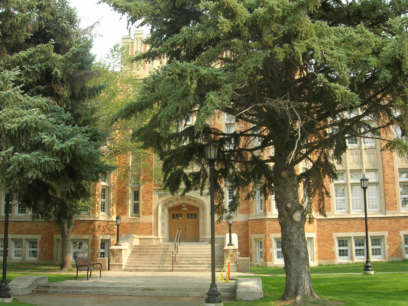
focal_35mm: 40
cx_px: 203
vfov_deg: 36.0
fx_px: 472
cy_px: 158
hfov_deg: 46.8
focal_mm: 7.8
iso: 64
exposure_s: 1/150
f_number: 4.8
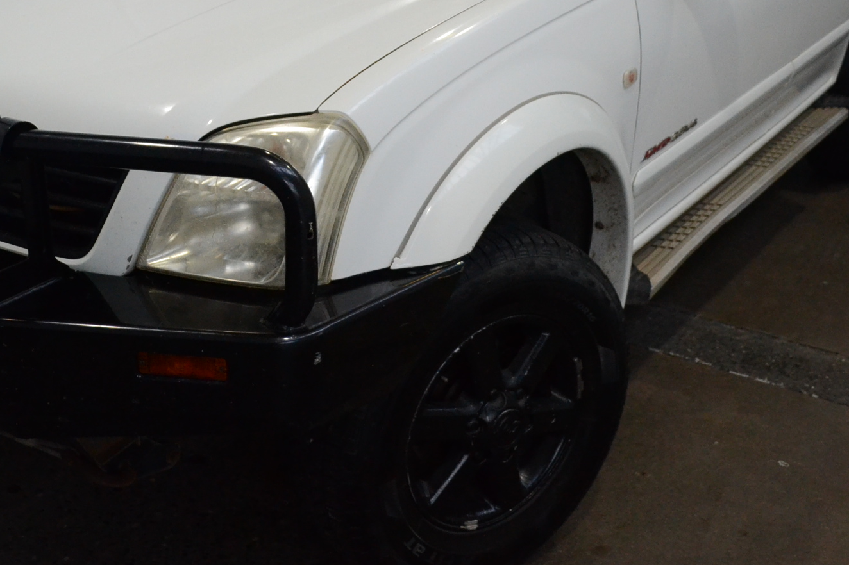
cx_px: 324
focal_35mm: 47
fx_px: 1108
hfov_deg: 41.6
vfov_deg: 28.1
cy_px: 126
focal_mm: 18
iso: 1600
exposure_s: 1/1000
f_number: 3.5
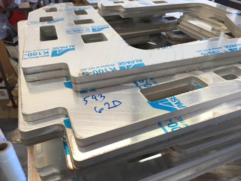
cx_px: 120
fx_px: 202
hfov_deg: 61.7
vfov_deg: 48.2
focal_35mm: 29
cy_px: 90
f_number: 2.2
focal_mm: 4.15
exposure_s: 1/30
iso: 50
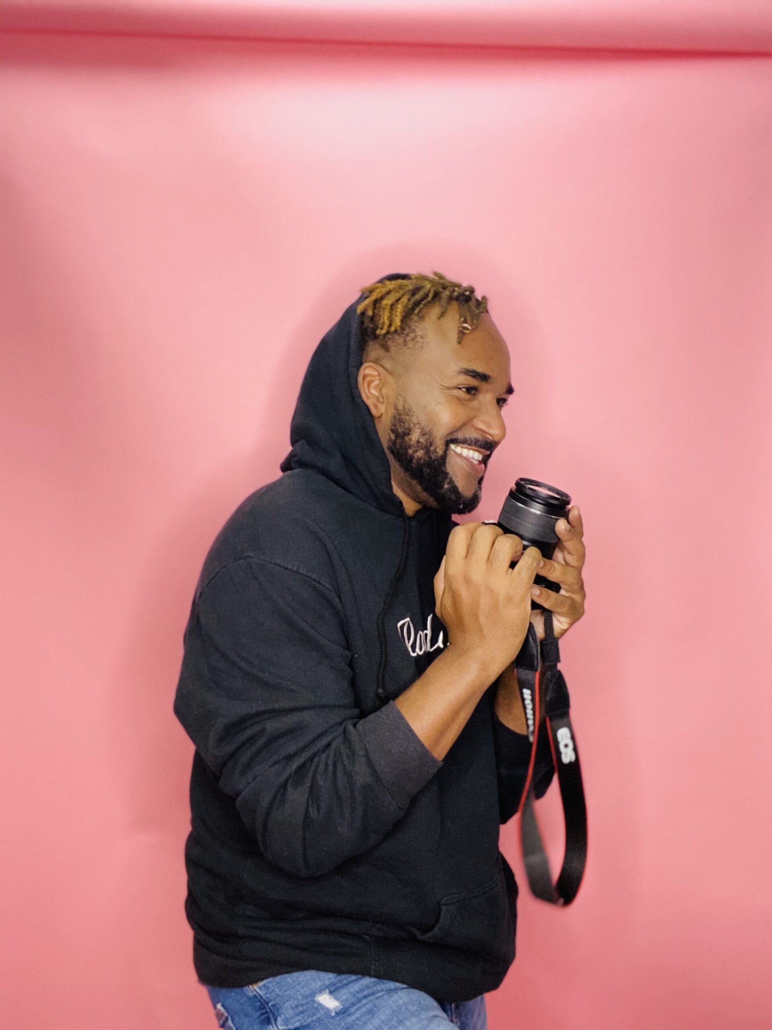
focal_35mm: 30
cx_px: 386
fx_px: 892
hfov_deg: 46.8
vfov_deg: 60.0
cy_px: 515
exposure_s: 1/40
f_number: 2.2
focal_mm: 2.71
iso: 250
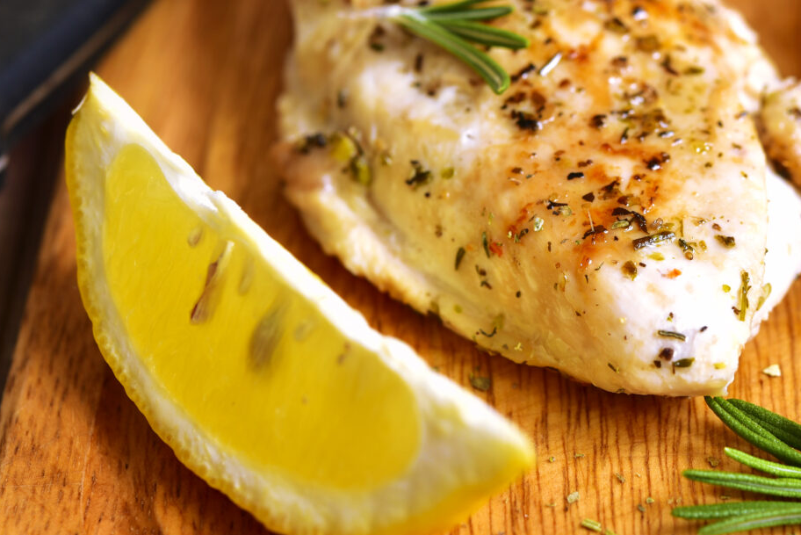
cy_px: 113
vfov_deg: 13.5
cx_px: 640
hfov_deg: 20.0
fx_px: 2248
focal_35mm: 101
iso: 200
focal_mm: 60
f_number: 6.3
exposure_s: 1/6
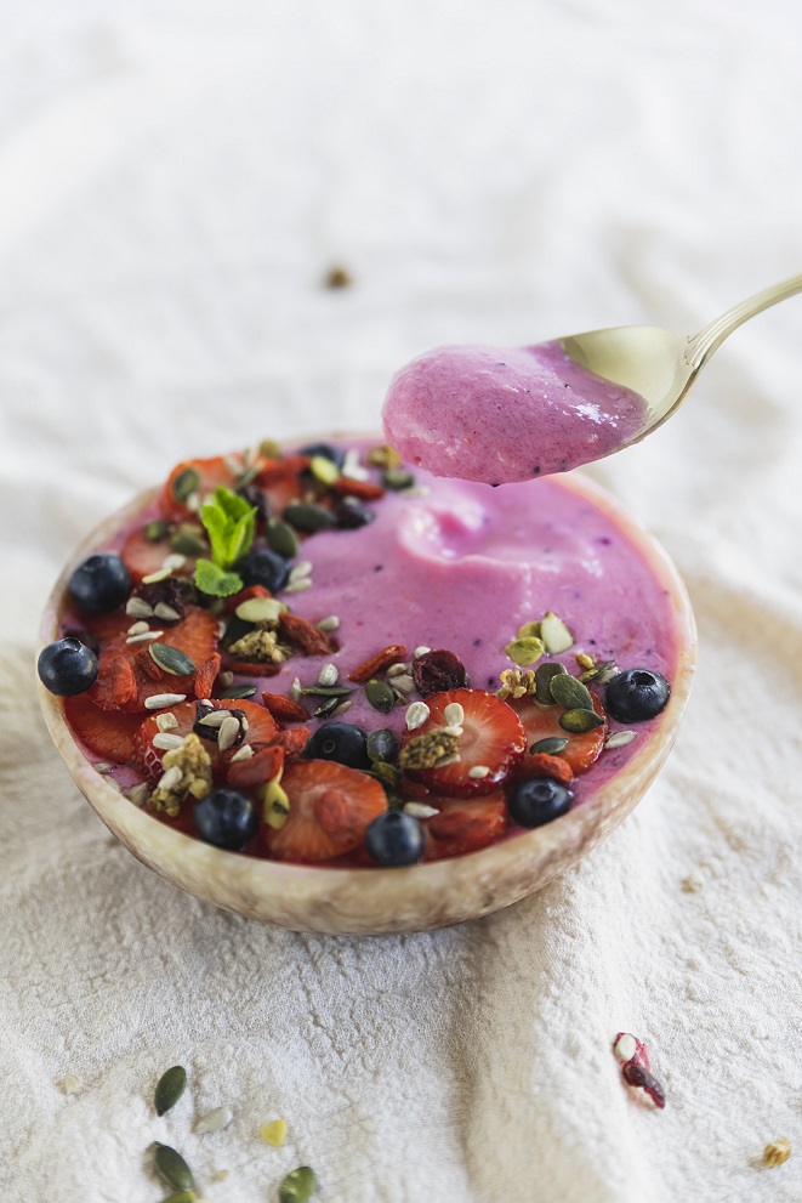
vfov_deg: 32.4
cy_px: 602
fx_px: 2071
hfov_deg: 21.9
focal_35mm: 62
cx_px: 401
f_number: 2.8
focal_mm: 62
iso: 400
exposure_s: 1/160
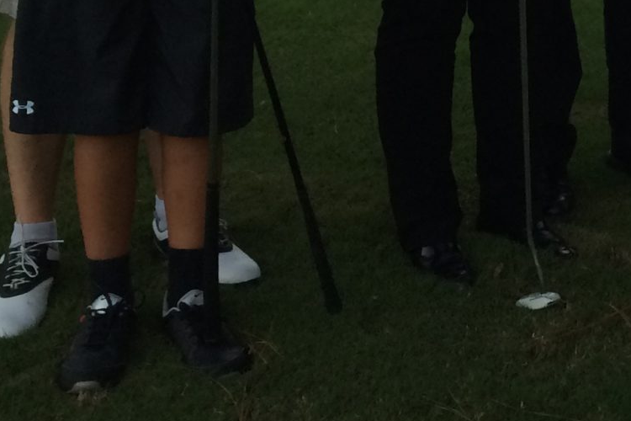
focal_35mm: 103
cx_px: 804
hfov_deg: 18.5
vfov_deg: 12.4
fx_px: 1805
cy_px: -274
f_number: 2.2
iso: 32
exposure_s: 1/40
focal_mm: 4.15
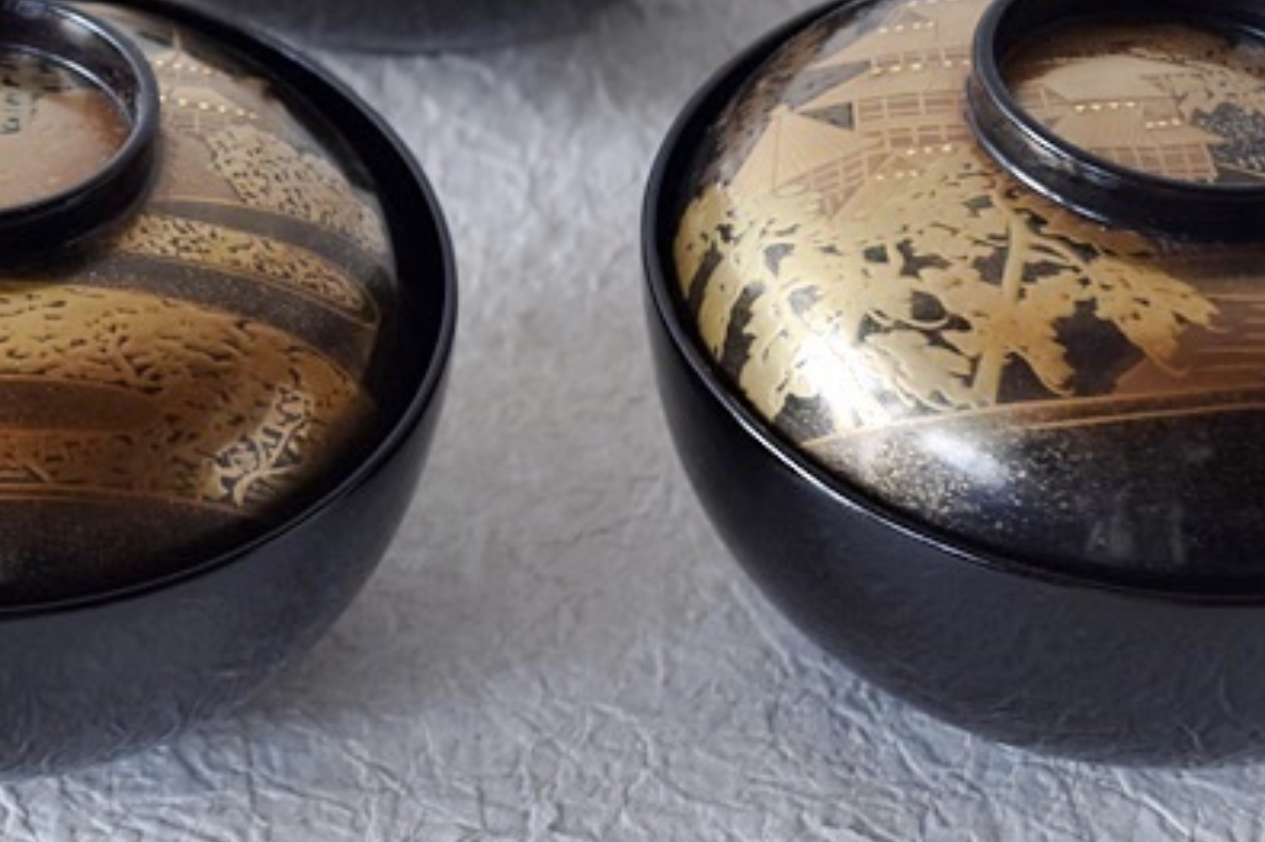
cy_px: 94
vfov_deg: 8.2
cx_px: -6
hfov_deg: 12.2
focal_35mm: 167
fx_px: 5866
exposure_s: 1/13
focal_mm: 55
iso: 800
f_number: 5.6
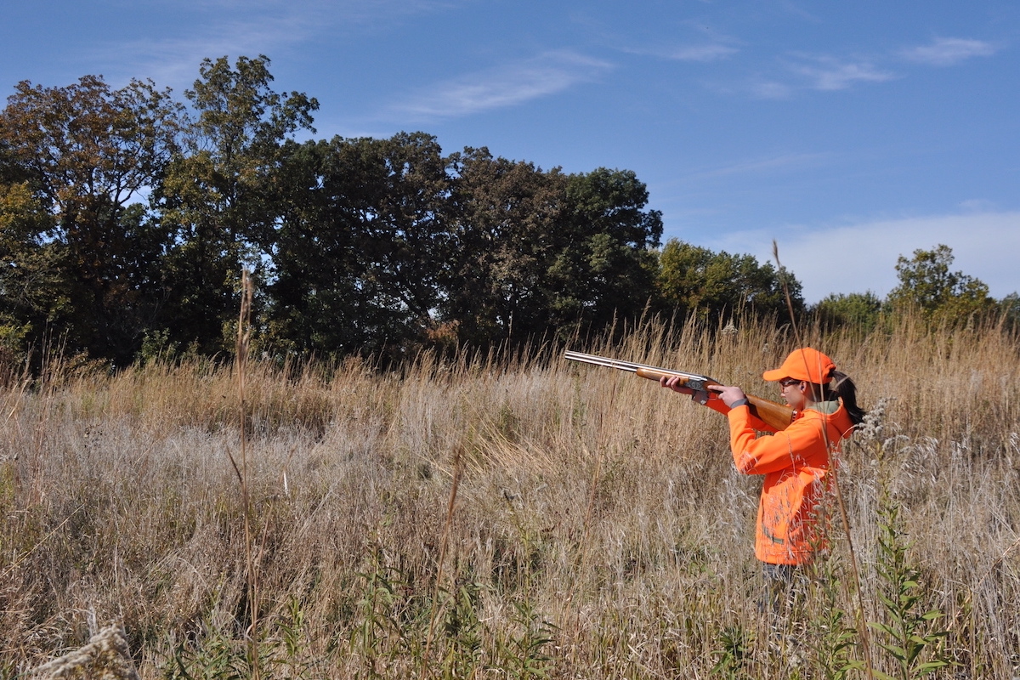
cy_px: 340
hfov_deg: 46.4
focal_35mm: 42
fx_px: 1190
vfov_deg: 31.9
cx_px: 510
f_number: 8
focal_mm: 28
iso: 640
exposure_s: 1/2500
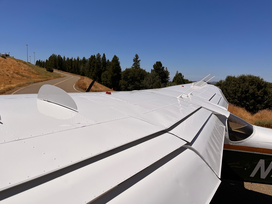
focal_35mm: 26
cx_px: 136
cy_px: 102
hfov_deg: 67.3
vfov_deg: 53.1
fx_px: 204
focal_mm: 5.1
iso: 50
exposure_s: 1/11905
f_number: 1.6
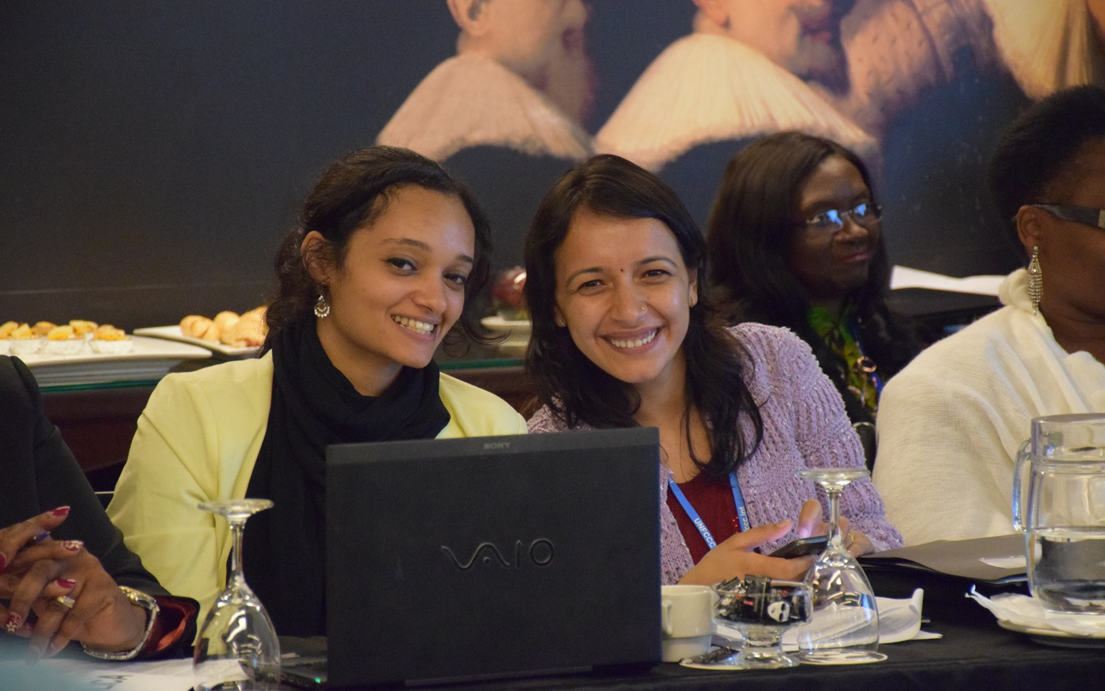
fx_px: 4864
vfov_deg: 8.1
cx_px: 553
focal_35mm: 162
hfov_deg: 13.0
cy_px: 328
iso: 6400
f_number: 5.6
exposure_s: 1/40
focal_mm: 105
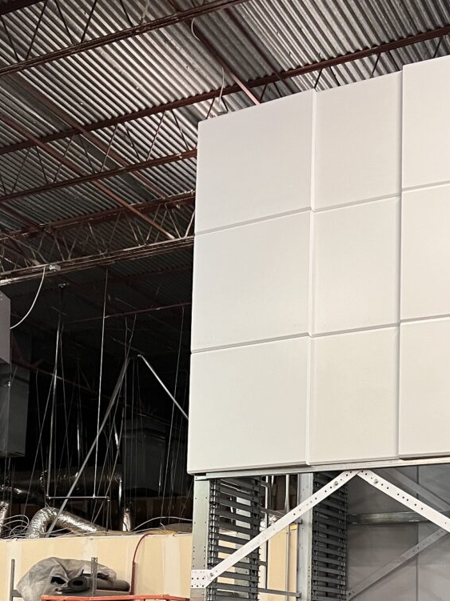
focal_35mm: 54
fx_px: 936
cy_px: 512
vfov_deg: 34.1
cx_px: 313
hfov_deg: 26.8
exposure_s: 1/60
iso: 250
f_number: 1.5
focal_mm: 5.7
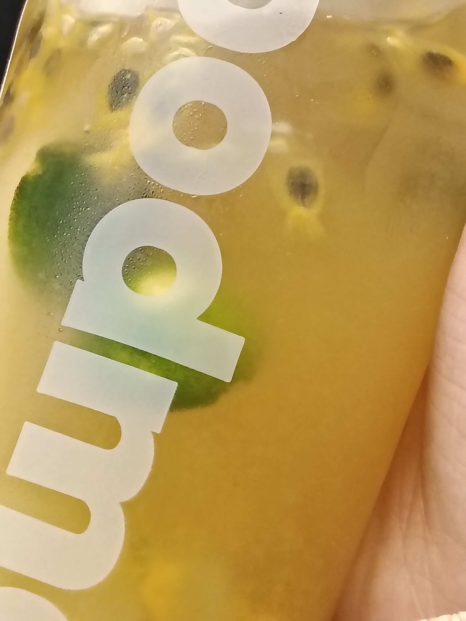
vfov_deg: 35.5
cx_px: 233
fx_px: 969
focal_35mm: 54
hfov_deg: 27.0
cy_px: 310
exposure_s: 1/33.3
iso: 1000
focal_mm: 3.61
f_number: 1.8
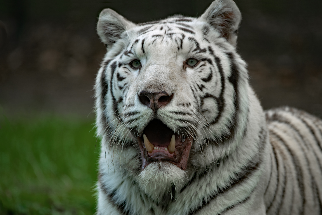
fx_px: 4722
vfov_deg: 2.6
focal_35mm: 528
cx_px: 165
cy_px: 117
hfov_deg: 3.9
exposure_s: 1/125
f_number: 6
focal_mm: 480
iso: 200
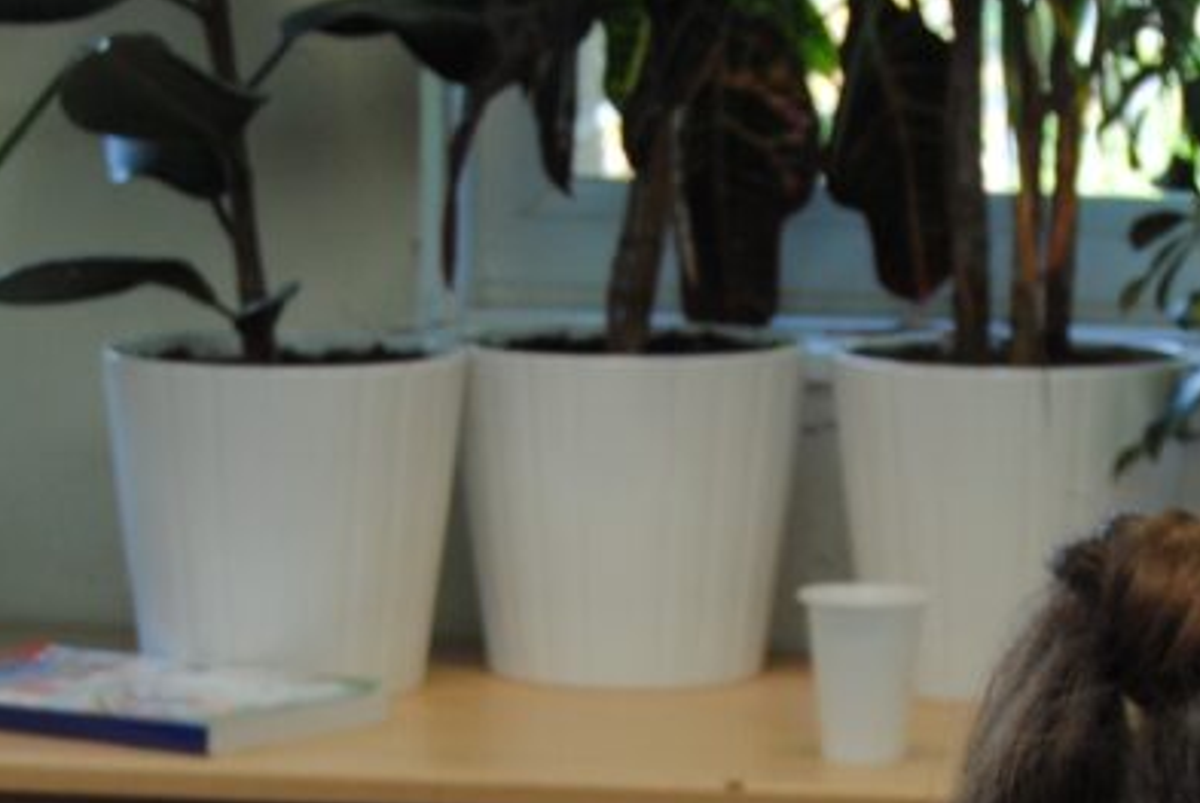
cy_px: 1521
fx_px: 8606
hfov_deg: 8.0
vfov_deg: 5.3
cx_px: 718
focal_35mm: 258
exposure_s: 1/40
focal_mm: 45
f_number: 5.3
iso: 200
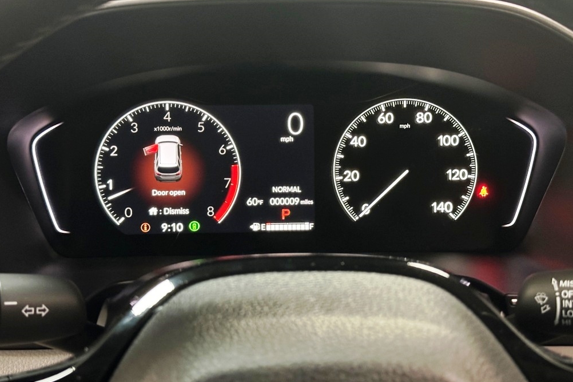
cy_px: 168
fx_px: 812
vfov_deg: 26.5
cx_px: 289
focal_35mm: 51
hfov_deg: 38.9
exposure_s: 1/24
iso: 640
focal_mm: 6.86
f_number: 1.78
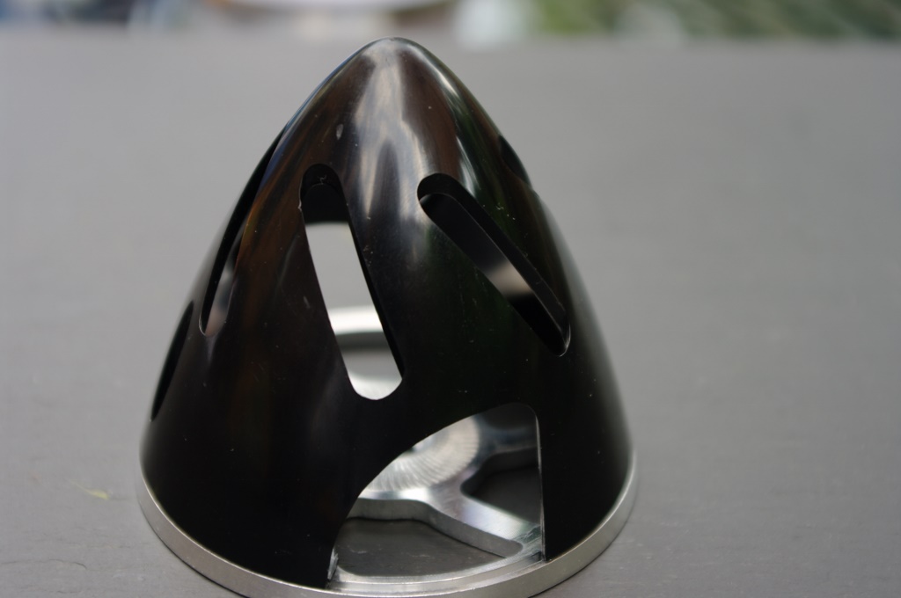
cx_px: 450
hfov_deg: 28.1
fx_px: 1800
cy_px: 299
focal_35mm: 72
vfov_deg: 18.9
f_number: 5.6
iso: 100
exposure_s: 1/45
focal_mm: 47.5
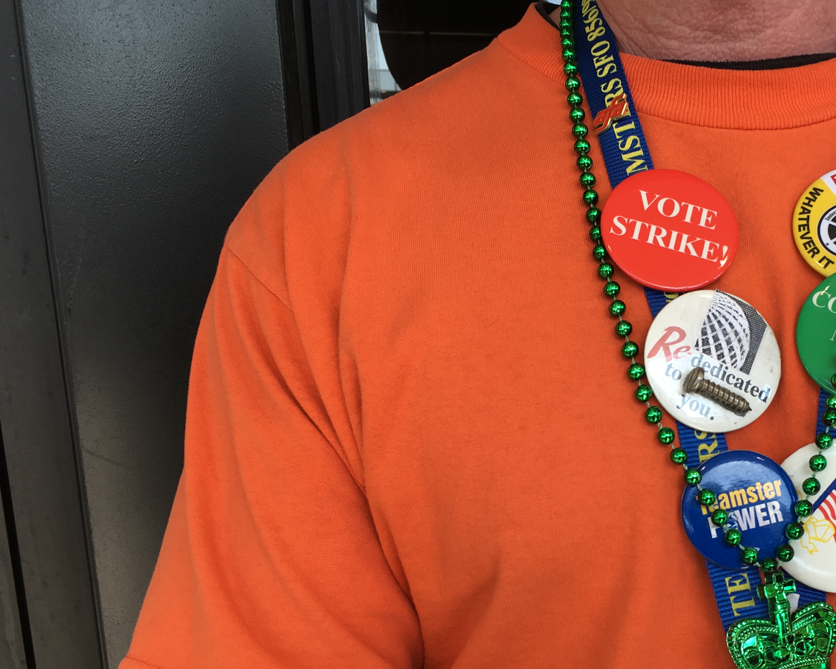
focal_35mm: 44
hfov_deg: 40.6
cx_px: 648
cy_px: 457
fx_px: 1089
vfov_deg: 33.8
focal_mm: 4.15
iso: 25
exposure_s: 1/120
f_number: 2.2
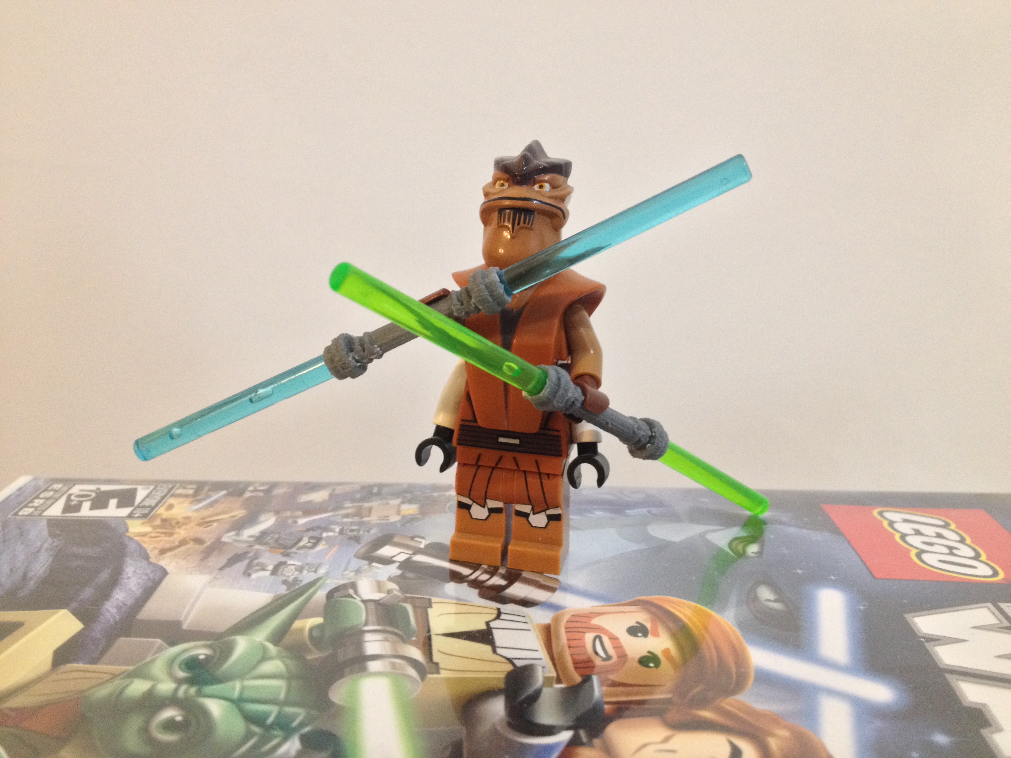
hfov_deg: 52.6
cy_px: 379
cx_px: 506
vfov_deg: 40.7
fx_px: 1022
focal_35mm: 35
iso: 250
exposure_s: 1/20
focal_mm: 4.28
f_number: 2.4
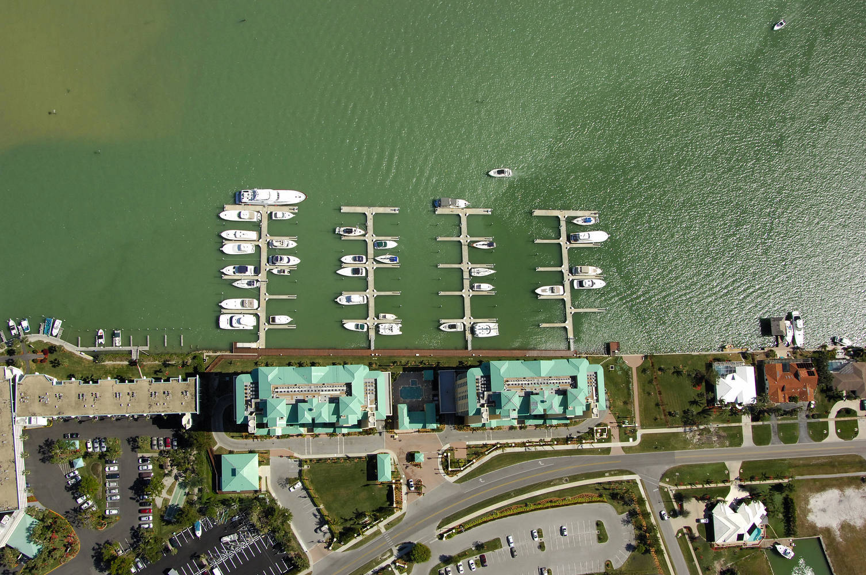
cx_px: 433
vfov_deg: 36.8
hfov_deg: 53.2
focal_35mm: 36
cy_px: 288
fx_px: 865
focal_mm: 24
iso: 400
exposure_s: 1/1000
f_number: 8.5
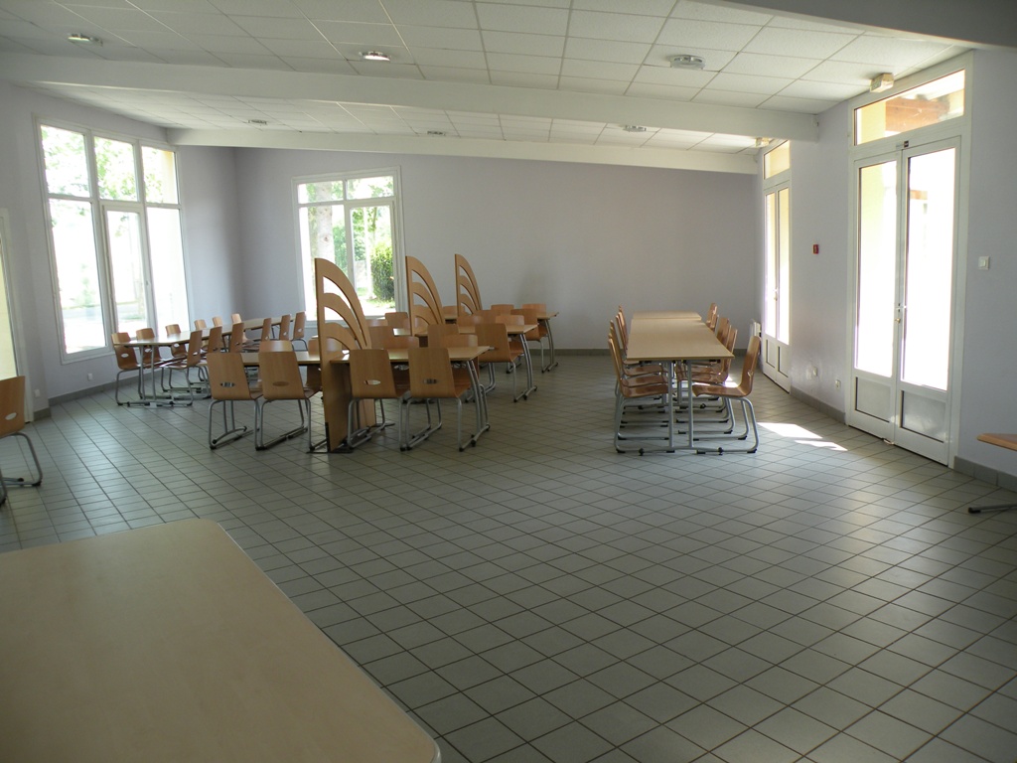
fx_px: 793
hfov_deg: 65.3
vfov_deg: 51.4
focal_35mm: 27
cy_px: 382
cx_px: 508
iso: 66
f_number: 2.8
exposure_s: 1/59.7
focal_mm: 4.7
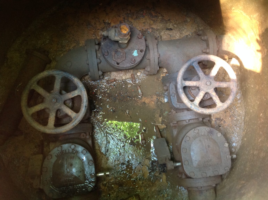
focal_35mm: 35
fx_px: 271
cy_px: 100
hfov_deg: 52.7
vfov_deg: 40.6
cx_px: 134
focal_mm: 4.28
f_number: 2.4
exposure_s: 1/15
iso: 200
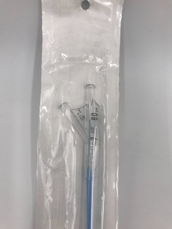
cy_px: 114
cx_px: 86
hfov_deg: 49.8
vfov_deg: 63.4
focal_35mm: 28
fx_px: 185
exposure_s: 1/217
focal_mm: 3.99
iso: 20
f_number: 1.8
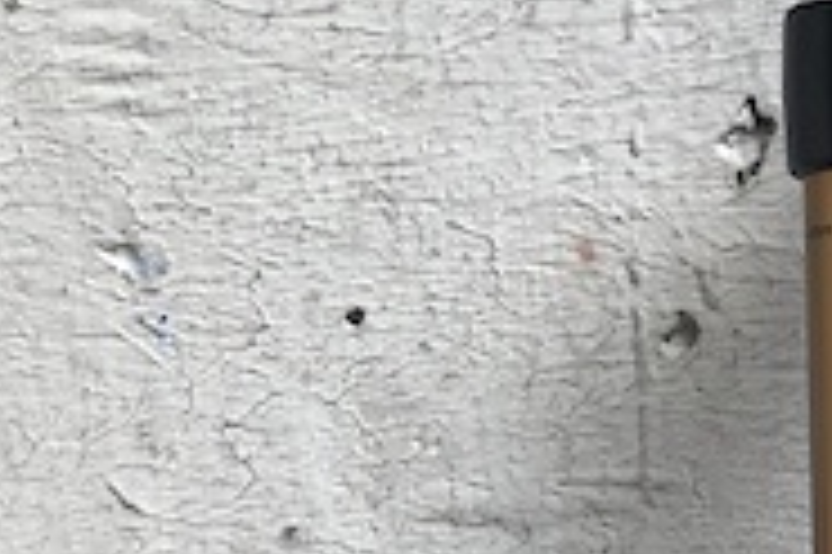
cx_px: 1165
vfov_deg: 10.6
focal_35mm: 126
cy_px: 734
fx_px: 2909
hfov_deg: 15.3
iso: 20
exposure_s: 1/249
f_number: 1.8
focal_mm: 3.99
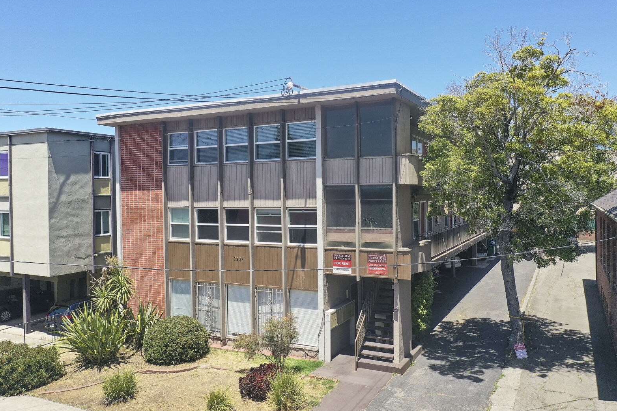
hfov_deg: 63.7
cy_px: 201
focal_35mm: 29
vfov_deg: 45.0
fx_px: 497
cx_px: 312
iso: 100
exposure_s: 1/80
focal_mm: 10.26
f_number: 4
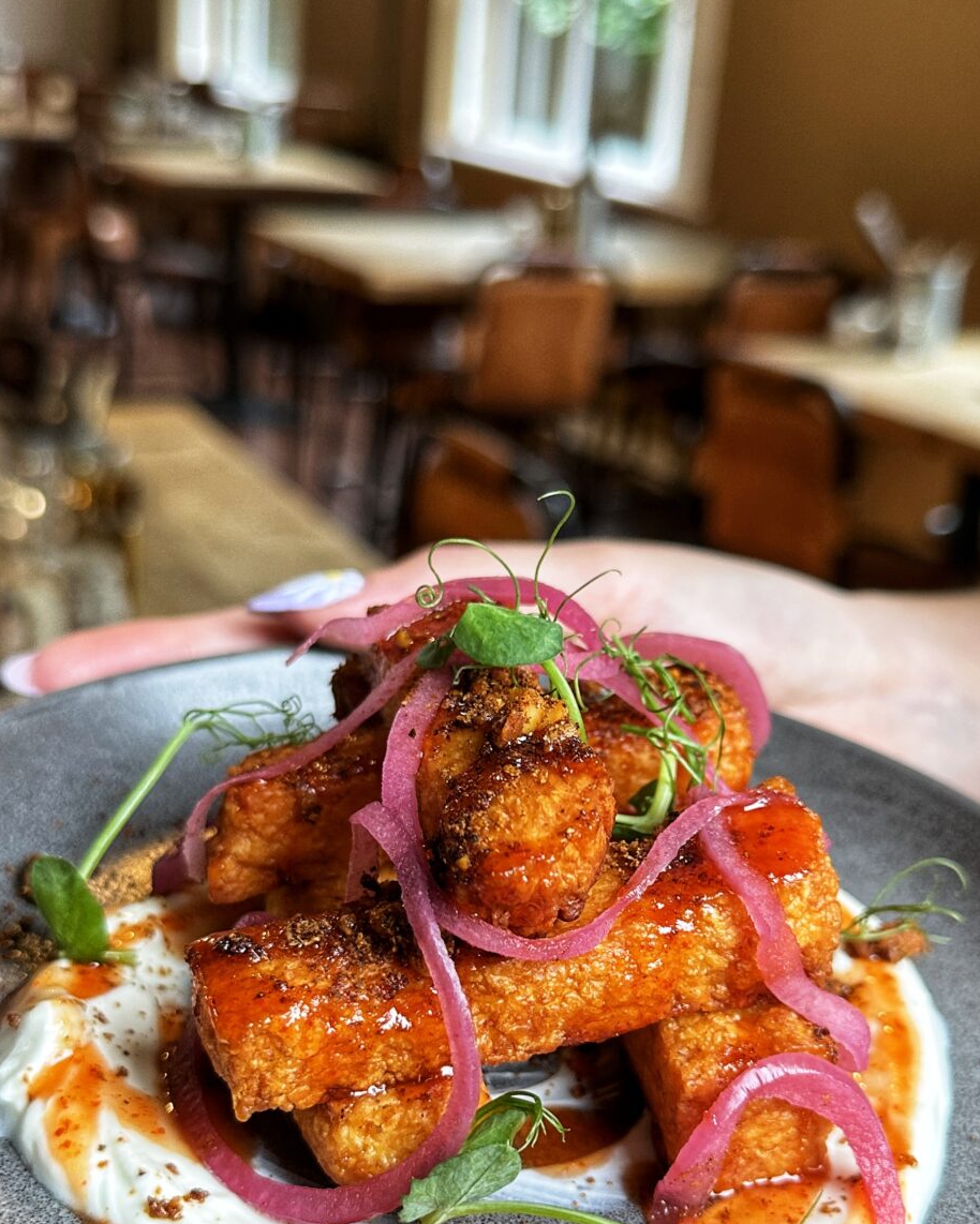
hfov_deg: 35.7
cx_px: 526
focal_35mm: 42
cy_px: 797
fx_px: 1522
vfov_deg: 43.3
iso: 200
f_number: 1.78
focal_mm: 6.86
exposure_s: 1/100
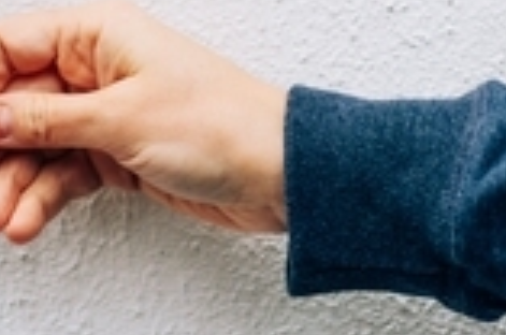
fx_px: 2904
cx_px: -300
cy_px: -127
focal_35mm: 207
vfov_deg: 6.5
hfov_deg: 9.6
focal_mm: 55
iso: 125
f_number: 2.5
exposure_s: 1/250
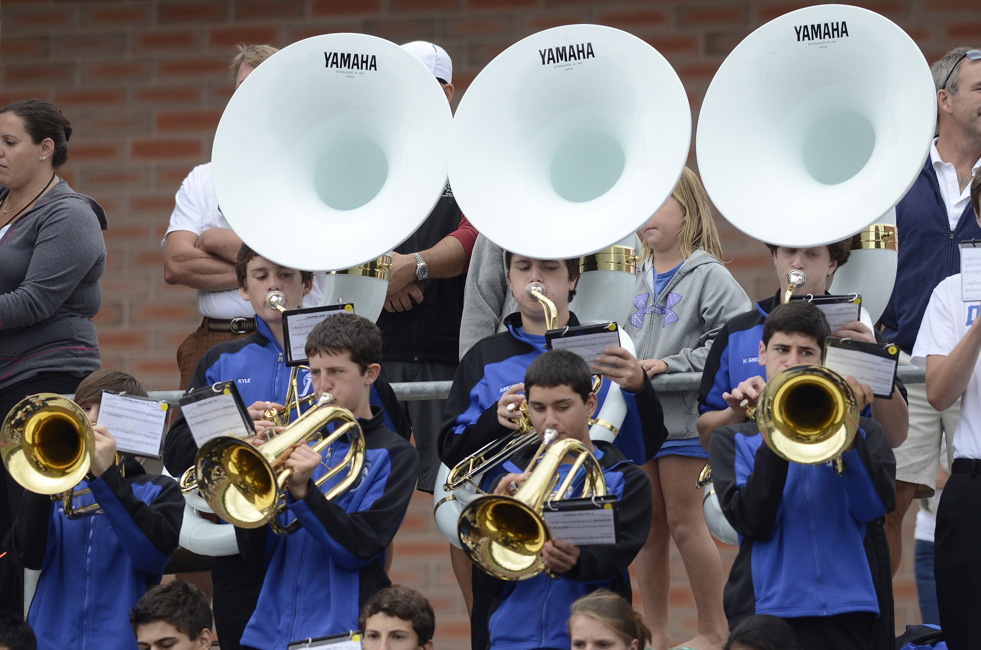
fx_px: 12238
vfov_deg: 3.0
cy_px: 325
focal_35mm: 450
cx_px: 490
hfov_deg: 4.6
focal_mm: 300
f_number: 3.5
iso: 800
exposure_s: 1/2500
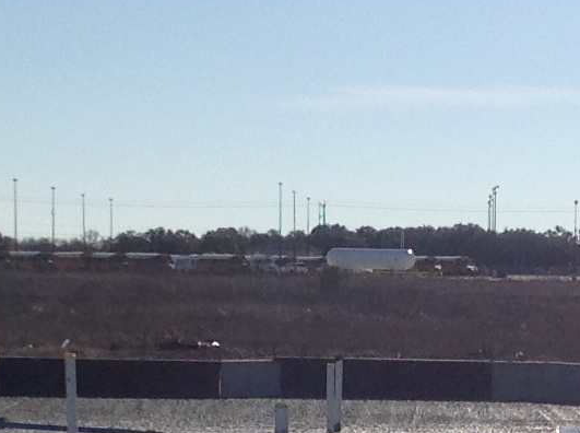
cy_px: 470
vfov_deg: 8.6
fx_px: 2859
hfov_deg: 11.4
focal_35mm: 171
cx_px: 635
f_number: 2.4
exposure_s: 1/3788
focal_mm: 4.28
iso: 50
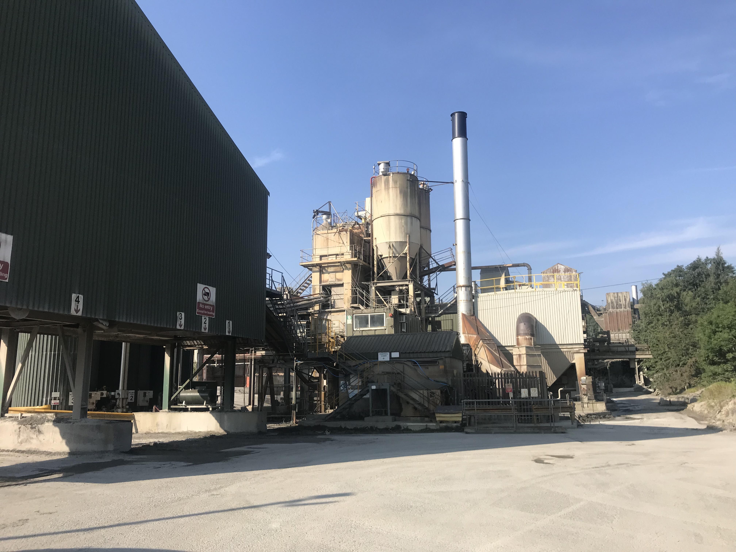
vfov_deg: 49.7
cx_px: 368
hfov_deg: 63.4
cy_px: 276
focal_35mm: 28
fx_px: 595
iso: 20
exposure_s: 1/1773
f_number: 1.8
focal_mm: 3.99
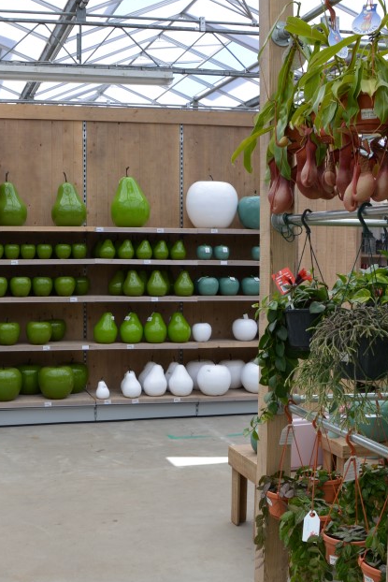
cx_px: 79
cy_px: 315
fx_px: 808
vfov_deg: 39.6
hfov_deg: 26.5
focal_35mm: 50
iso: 200
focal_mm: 18
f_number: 8
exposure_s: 1/250
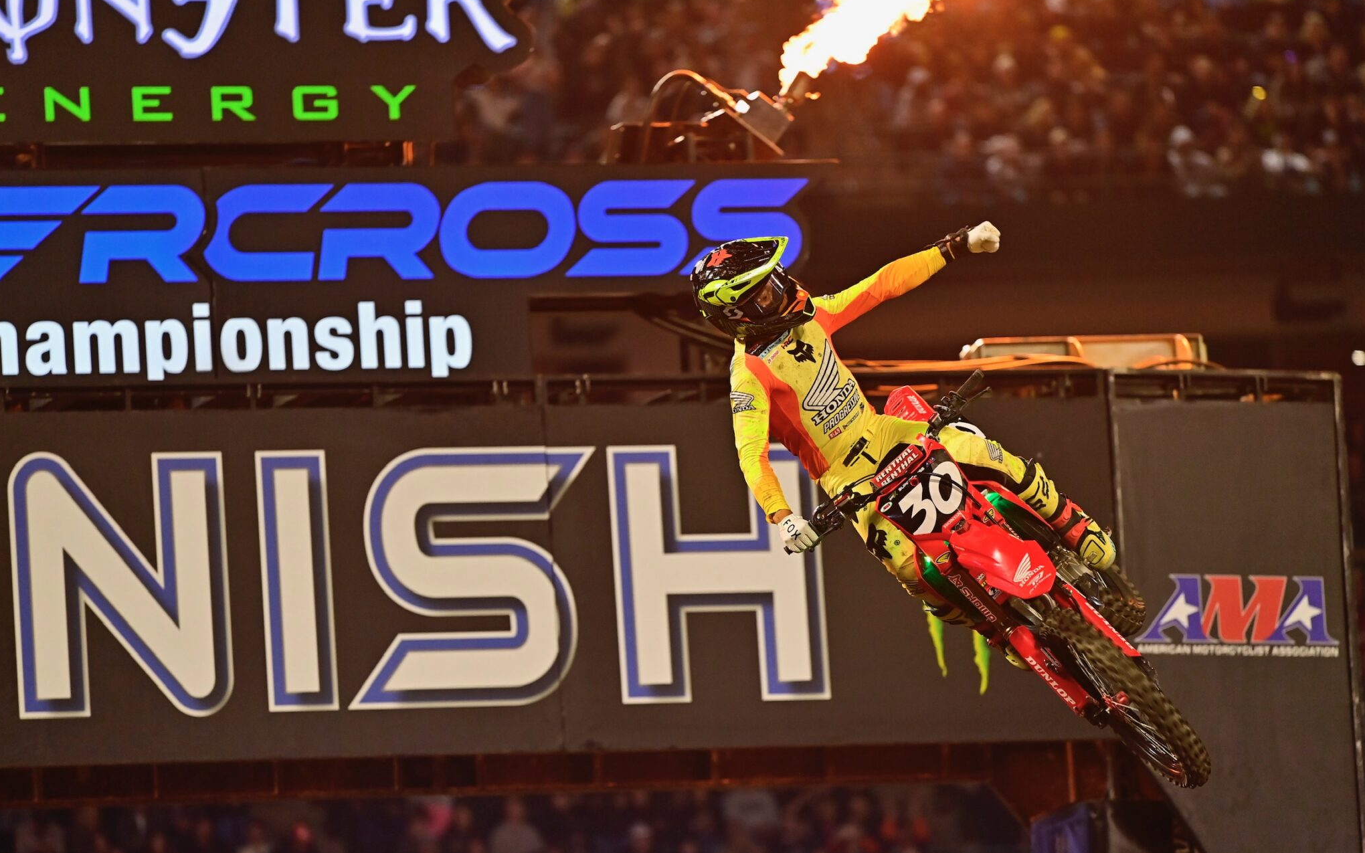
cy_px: 453
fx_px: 11421
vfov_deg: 4.3
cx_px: 681
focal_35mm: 307
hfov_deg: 6.8
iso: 2200
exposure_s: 1/1000
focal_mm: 300
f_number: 4
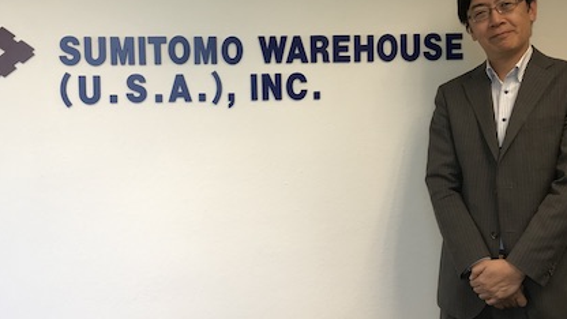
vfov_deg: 27.1
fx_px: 662
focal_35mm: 44
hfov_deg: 46.4
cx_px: 275
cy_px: 135
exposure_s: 1/60
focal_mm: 3.99
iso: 25
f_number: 1.8
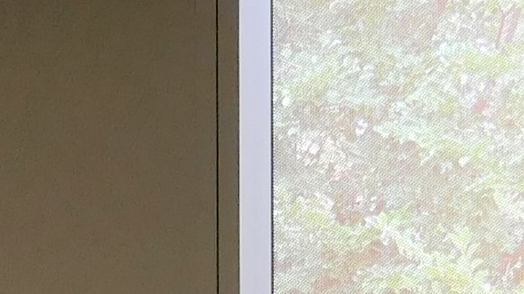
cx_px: -59
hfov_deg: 10.2
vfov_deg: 5.1
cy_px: 1217
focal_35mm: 209
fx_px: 2903
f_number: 3.5
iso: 500
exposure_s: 1/60
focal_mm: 12
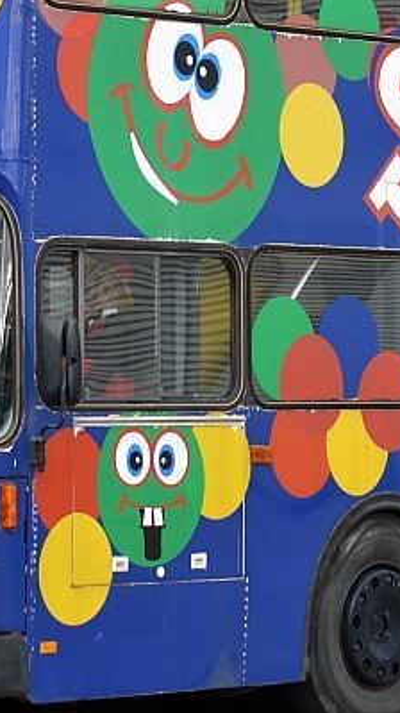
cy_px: 248
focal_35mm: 221
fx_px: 4180
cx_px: 362
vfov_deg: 9.7
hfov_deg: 5.5
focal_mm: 55
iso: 200
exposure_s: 1/125
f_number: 5.6
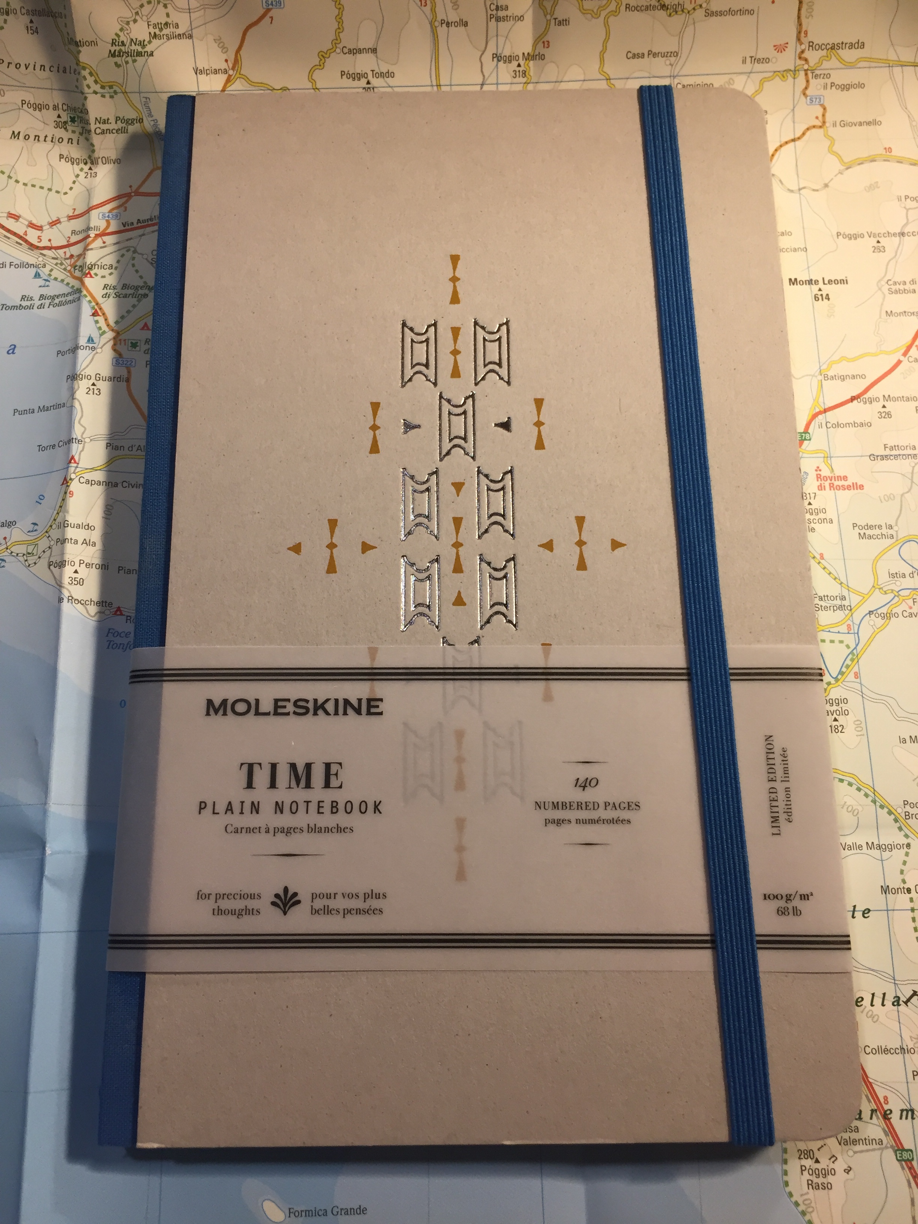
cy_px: 612
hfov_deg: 48.2
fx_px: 1025
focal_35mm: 29
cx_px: 459
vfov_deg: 61.7
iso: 40
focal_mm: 4.15
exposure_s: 1/33
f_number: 2.2
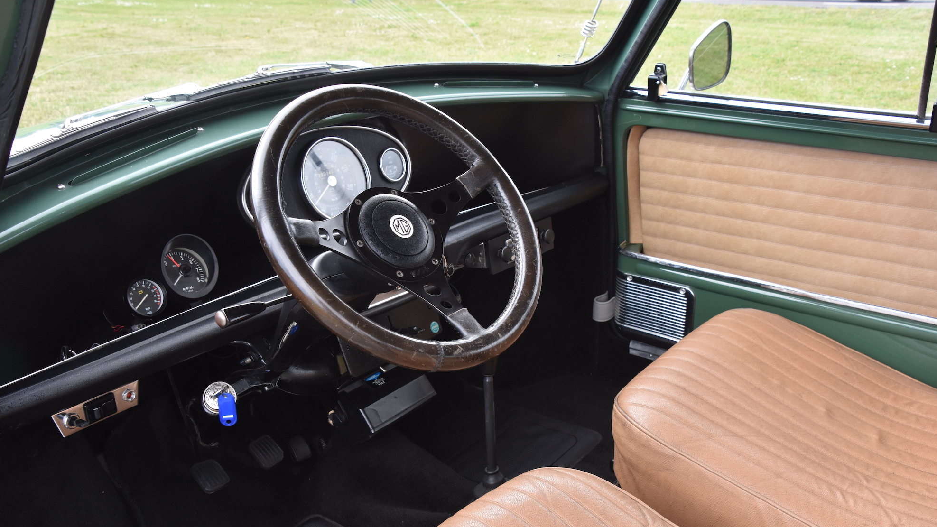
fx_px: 870
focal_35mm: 35
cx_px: 467
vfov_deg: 33.6
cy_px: 314
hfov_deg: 56.6
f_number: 7.1
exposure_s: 1/200
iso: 800
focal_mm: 22
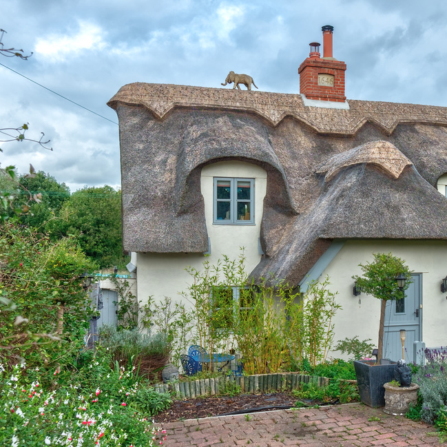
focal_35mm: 38
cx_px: 321
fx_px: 555
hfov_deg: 42.8
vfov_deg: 43.9
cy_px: 226
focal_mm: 19.6
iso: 320
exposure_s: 1/400
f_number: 5.6
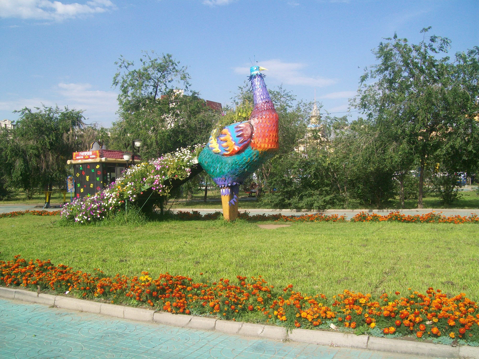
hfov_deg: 54.0
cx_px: 240
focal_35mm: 34
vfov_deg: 41.8
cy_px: 180
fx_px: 470
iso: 64
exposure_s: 1/320
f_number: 4.9
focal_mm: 6.1
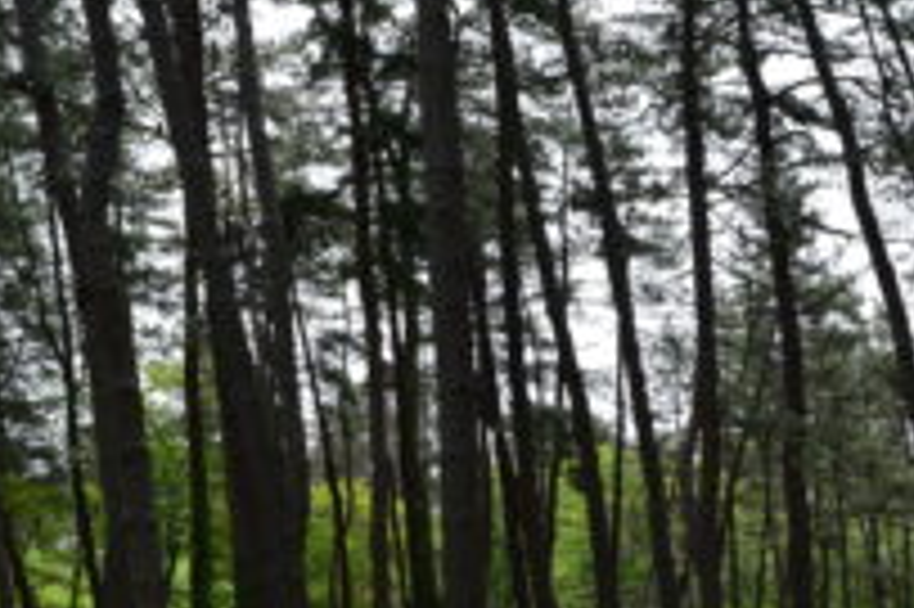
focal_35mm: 80
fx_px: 2029
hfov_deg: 24.5
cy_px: 576
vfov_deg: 16.7
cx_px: 855
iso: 400
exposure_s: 1/320
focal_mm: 24
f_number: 10
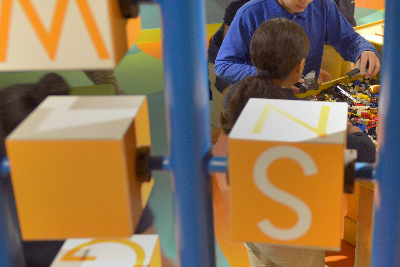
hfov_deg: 37.8
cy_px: 55
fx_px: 567
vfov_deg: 26.1
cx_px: 307
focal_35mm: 51
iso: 1250
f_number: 3.2
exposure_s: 1/60
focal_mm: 24
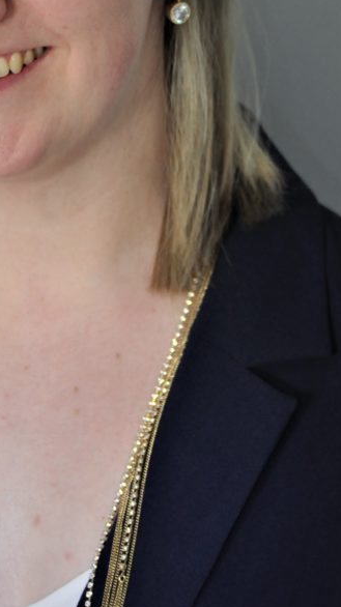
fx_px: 2429
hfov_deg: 8.0
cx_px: 17
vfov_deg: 14.1
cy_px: 90
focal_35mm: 151
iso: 800
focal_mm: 55
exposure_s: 1/40
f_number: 4
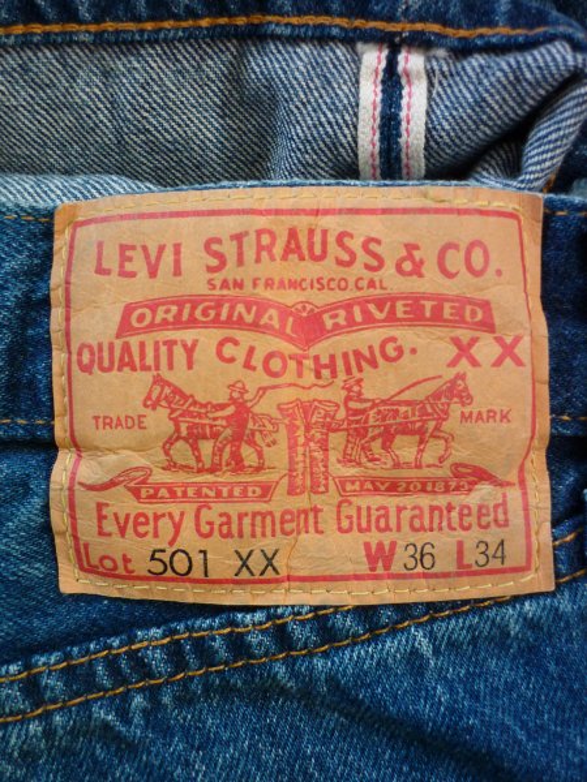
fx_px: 746
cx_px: 294
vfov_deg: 55.4
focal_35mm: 33
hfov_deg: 42.9
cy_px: 391
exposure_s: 1/30
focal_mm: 5.5
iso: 160
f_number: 2.8
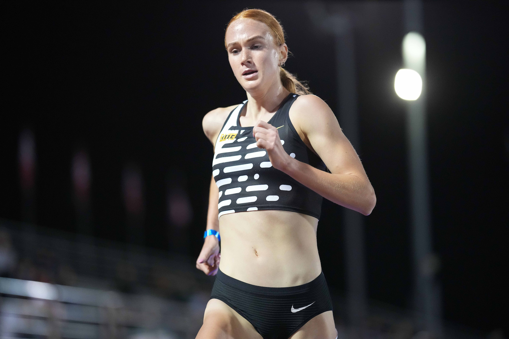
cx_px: 254
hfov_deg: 15.2
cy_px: 170
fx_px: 1909
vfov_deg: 10.2
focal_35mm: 135
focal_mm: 135
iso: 6400
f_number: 1.8
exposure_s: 1/1600
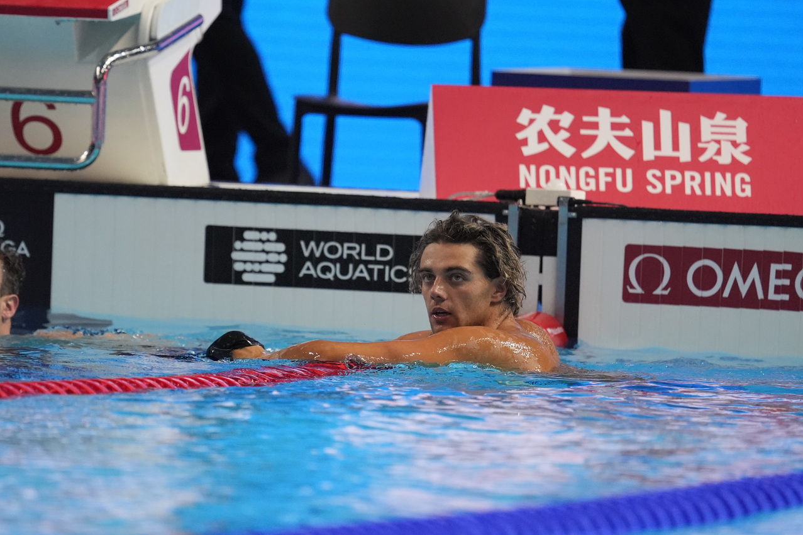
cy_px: 268
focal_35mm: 903
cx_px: 402
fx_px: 20138
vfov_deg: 1.5
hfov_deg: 2.3
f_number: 4
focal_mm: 600
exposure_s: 1/2000
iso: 4000
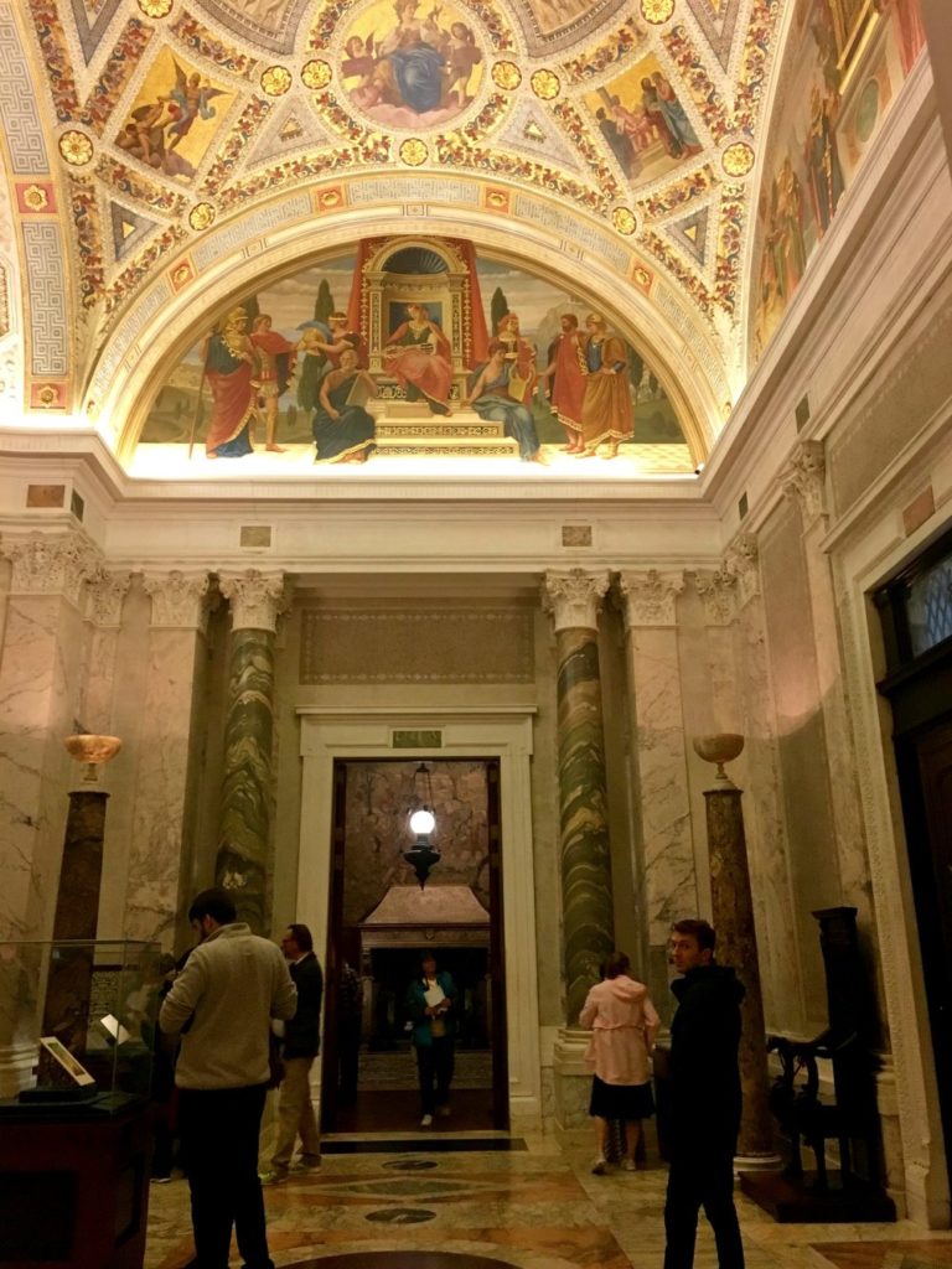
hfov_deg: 48.2
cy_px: 634
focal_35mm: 29
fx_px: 1063
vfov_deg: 61.7
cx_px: 476
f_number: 2.2
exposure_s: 1/15
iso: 200
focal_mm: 4.15
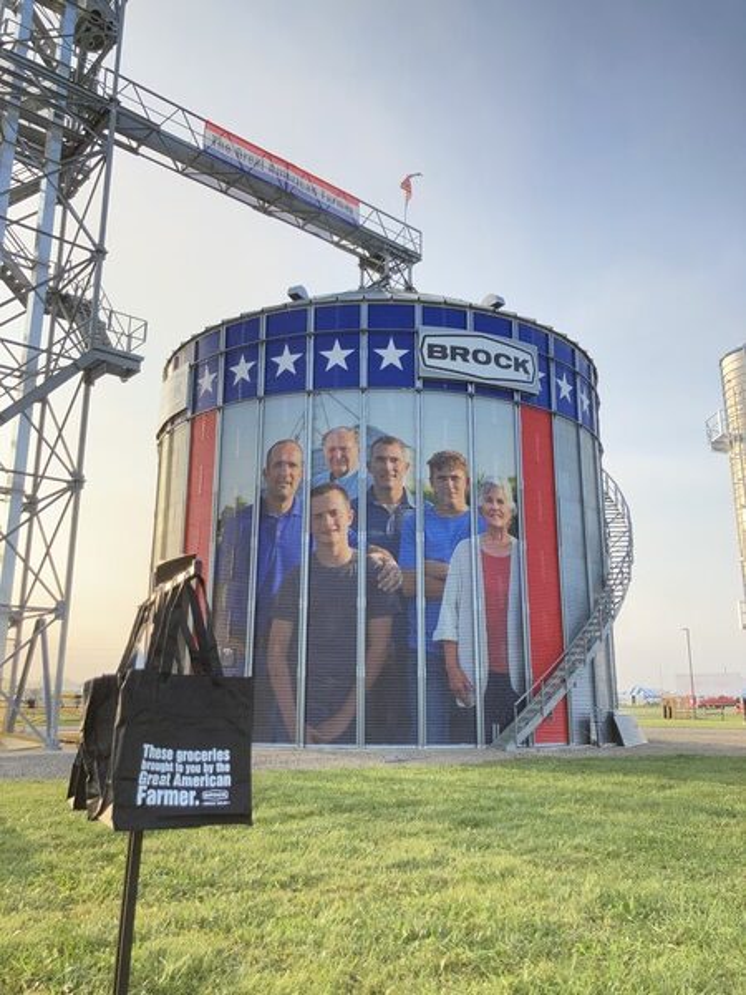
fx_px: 805
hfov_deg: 49.7
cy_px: 498
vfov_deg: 63.4
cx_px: 373
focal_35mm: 28
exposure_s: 1/842
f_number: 1.8
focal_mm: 3.99
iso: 20
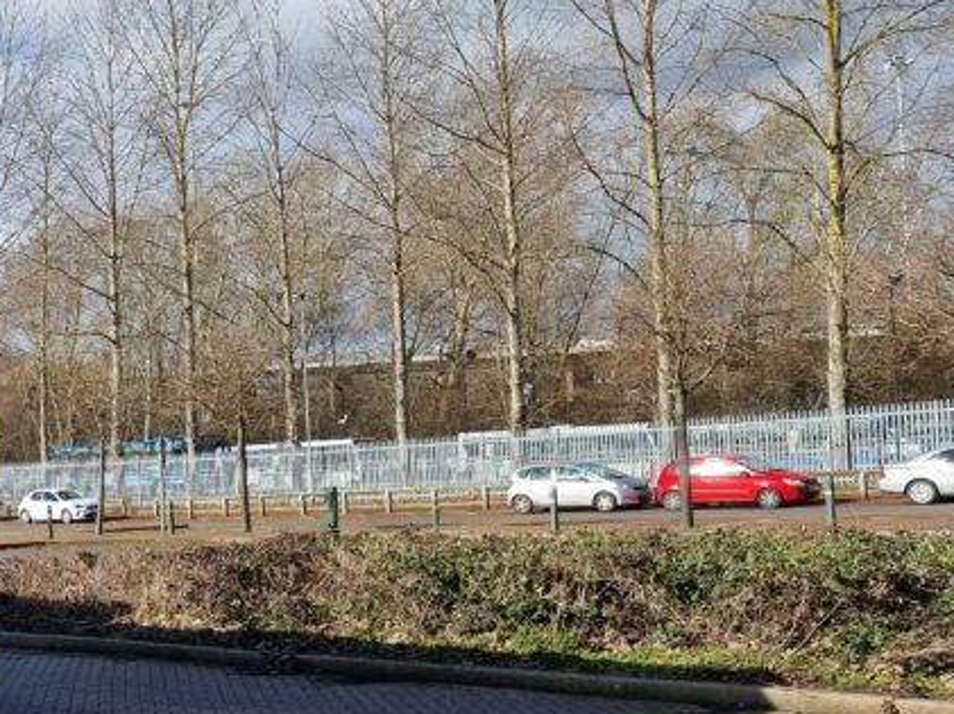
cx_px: -172
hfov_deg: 29.8
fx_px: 1542
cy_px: 521
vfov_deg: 25.8
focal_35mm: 56
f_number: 1.8
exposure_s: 1/1032
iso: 50
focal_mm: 6.4
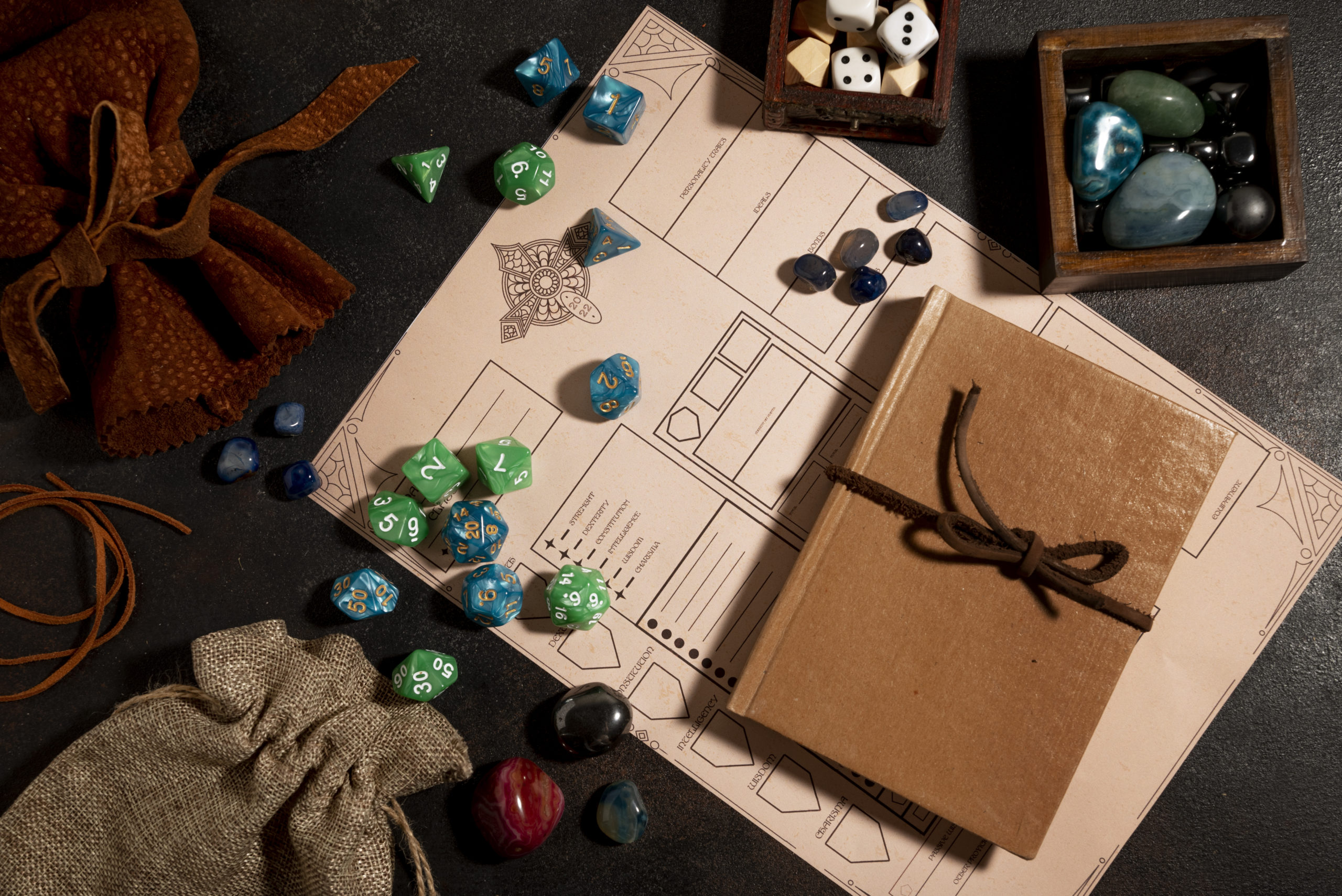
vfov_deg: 27.0
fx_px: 1865
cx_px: 671
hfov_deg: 39.6
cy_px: 448
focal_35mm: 50
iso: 100
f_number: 9
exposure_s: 1/125
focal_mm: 50
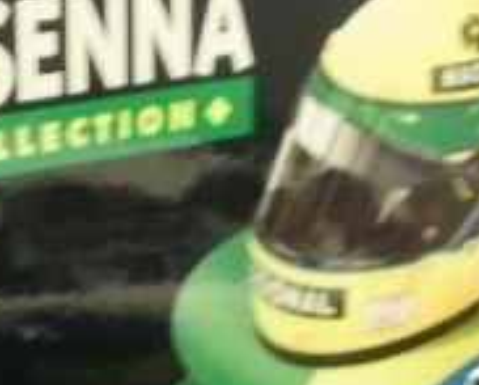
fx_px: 2130
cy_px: 495
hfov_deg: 12.8
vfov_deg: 10.1
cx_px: 254
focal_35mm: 150
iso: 125
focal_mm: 7.7
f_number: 4
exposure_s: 1/2
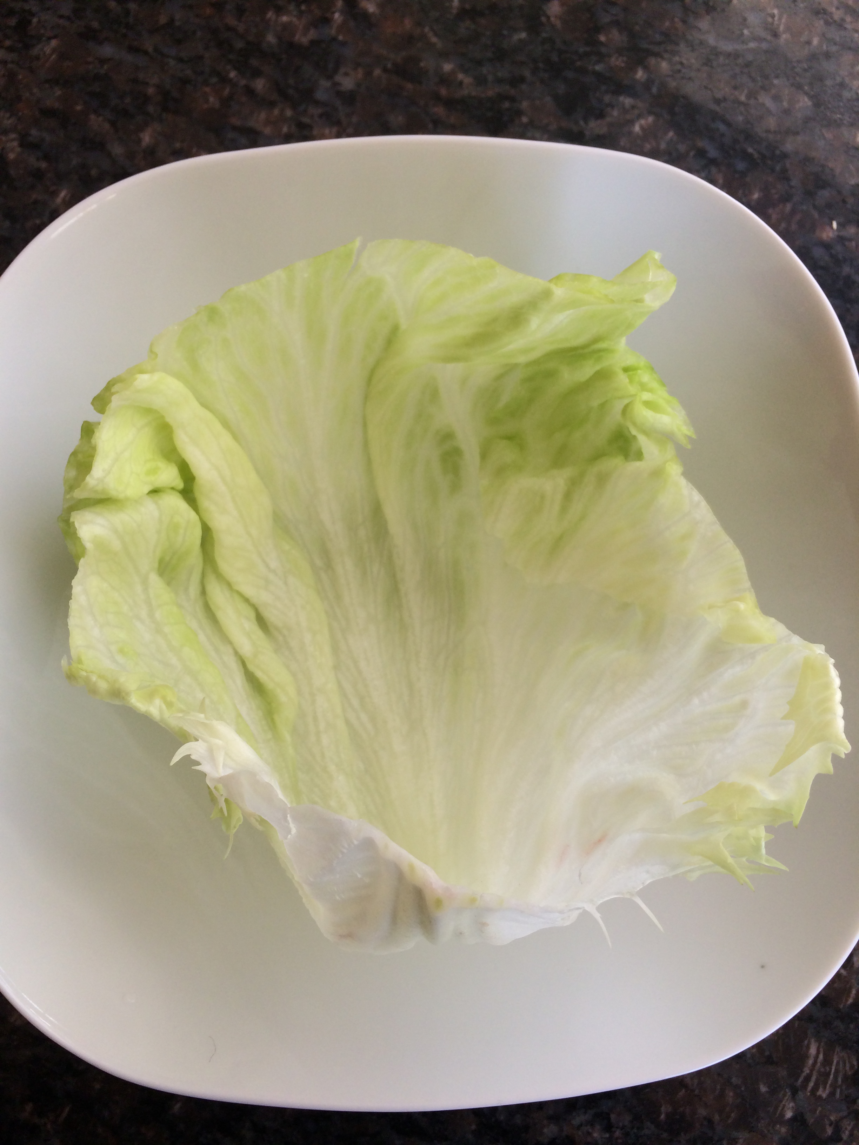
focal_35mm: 29
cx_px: 430
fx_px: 960
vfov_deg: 61.7
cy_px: 572
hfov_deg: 48.2
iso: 32
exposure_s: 1/419
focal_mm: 4.15
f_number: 2.2
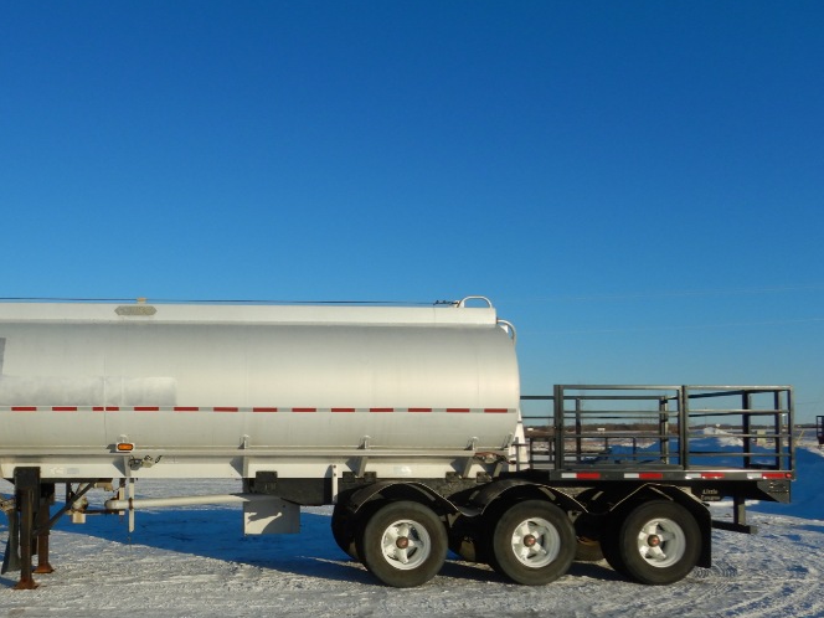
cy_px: 405
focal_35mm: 37
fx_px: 881
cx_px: 268
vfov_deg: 38.3
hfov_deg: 49.2
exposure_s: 1/400
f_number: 8.2
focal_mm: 4.3
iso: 125
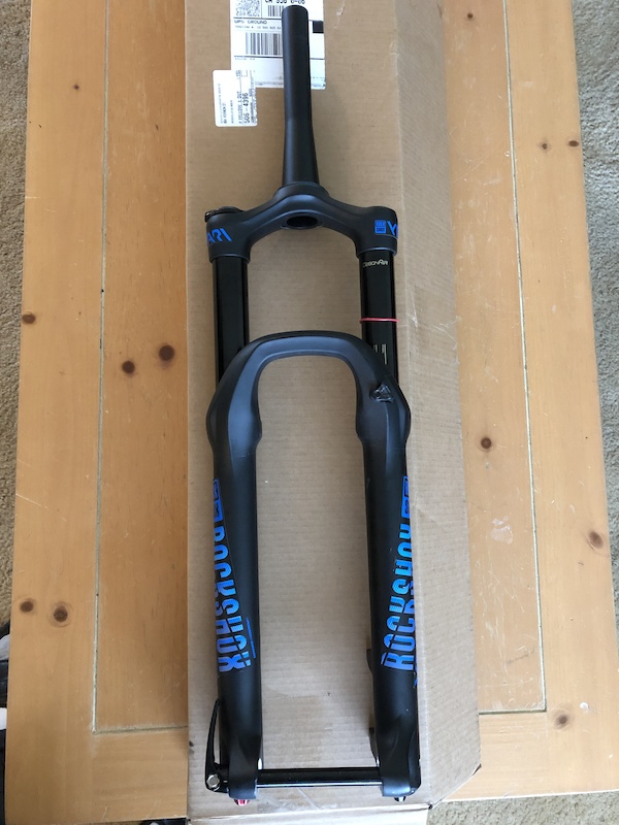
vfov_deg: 63.4
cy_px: 412
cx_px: 310
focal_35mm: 28
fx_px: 668
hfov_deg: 49.7
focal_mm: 3.99
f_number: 1.8
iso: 125
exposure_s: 1/4
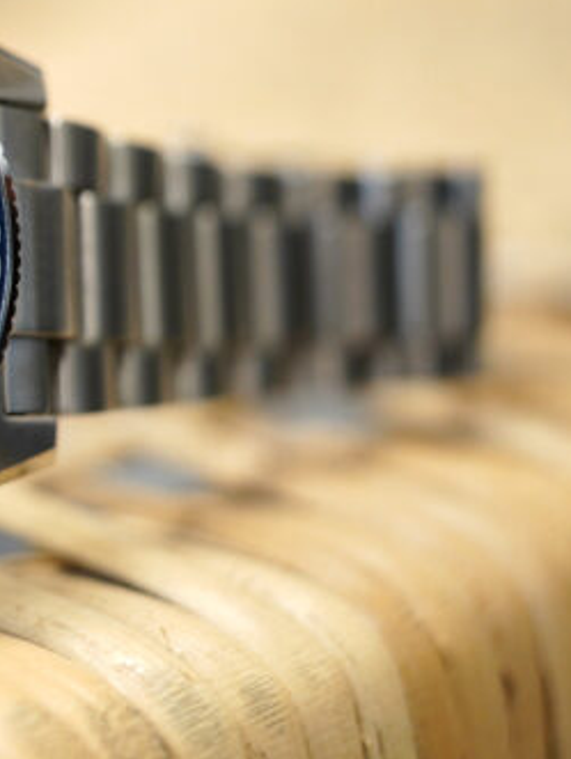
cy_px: 266
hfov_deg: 17.0
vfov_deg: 24.9
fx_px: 1712
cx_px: -296
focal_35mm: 78
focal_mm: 35
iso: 1250
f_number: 2.8
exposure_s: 1/250
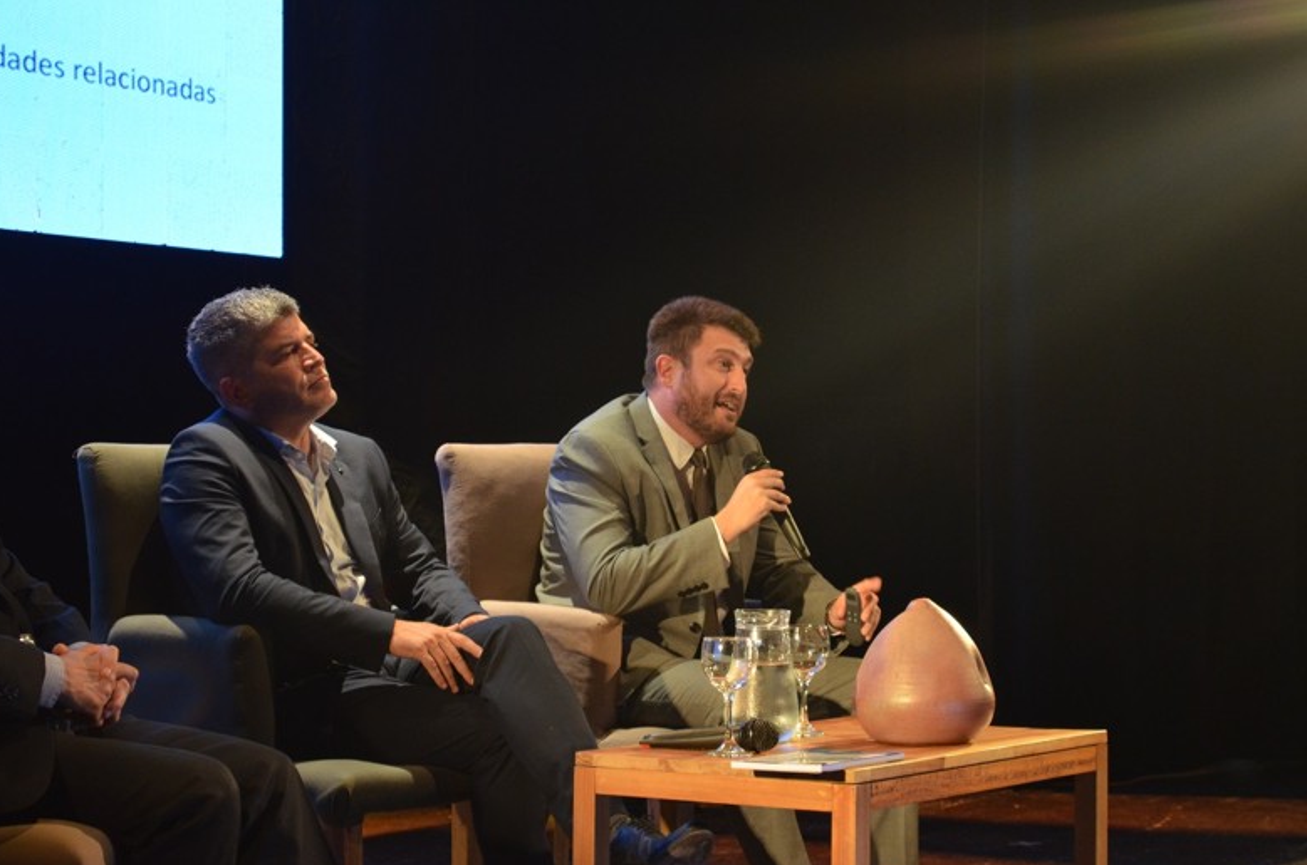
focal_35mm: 77
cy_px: 441
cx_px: 663
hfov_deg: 26.4
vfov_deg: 17.6
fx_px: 2790
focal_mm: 50
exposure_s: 1/30
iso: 1250
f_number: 5.6
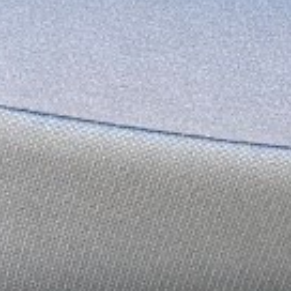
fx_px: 3043
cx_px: 351
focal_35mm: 320
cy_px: -56
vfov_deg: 5.5
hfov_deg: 5.4
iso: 80
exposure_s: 1/67
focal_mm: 6.86
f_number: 1.78
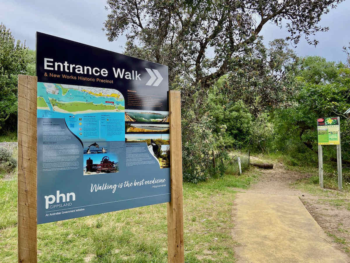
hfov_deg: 67.3
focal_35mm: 26
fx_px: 263
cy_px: 132
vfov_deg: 53.1
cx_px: 175
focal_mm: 4.25
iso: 32
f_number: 1.8
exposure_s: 1/637
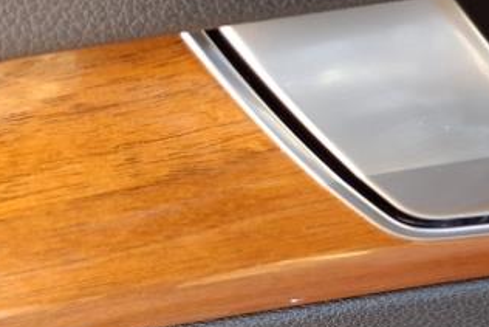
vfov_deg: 14.8
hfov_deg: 19.6
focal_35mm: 91
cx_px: 726
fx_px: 1237
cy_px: 322
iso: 50
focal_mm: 3.58
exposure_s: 1/40
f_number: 1.9
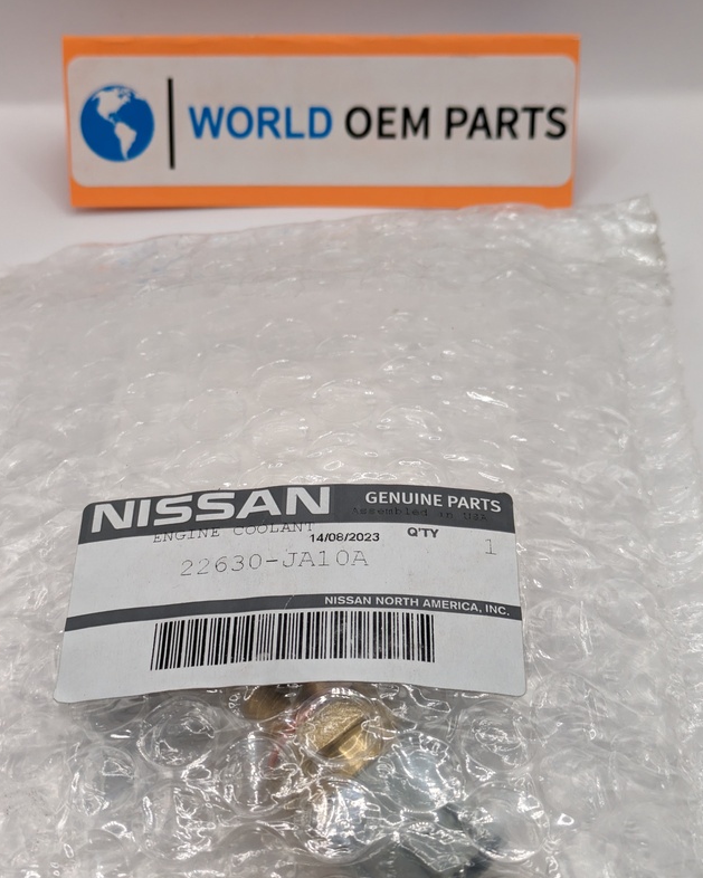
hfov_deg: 28.1
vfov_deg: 34.7
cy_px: 452
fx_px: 1404
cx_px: 350
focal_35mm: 54
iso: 69
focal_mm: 5.43
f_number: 1.89
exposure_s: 1/545
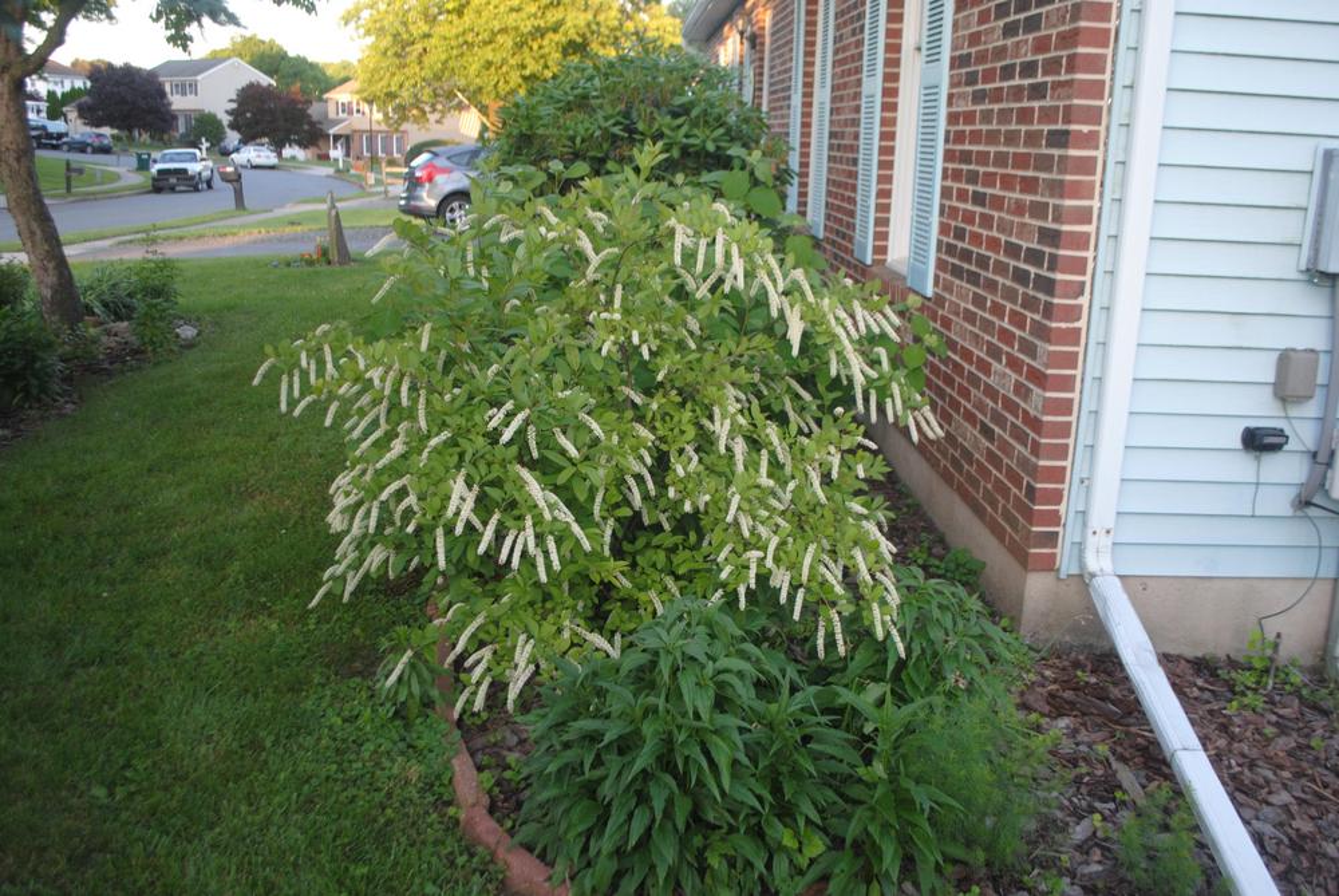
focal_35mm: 33
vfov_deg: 40.1
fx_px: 1229
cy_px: 448
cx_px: 670
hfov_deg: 57.2
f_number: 3.8
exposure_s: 1/100
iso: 400
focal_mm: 22
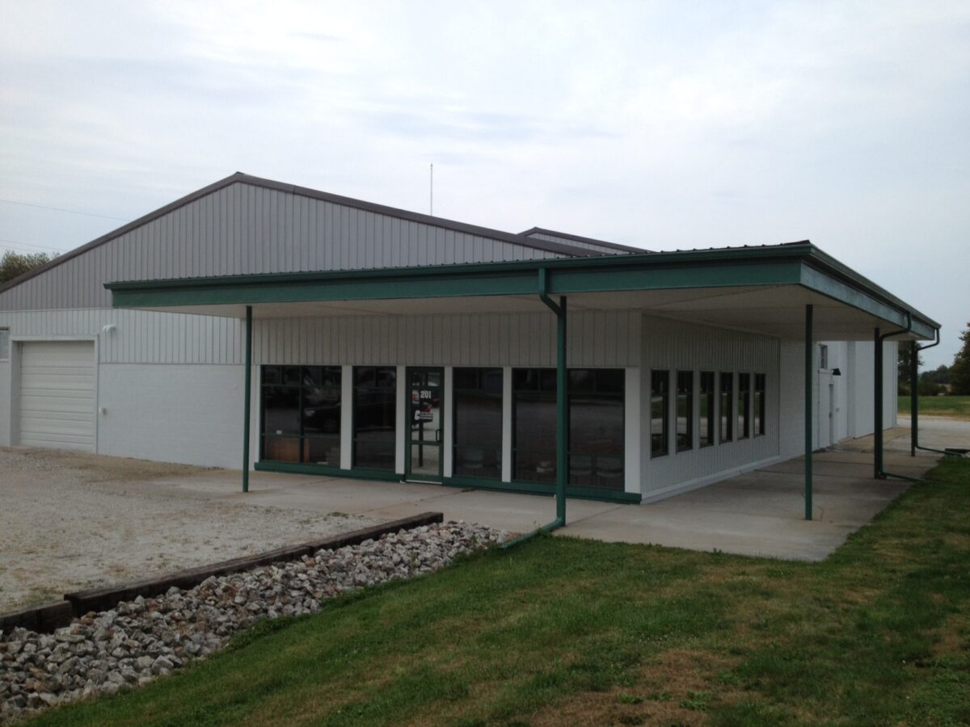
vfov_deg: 40.7
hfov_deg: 52.6
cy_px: 364
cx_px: 485
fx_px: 981
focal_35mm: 35
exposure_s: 1/138
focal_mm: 4.28
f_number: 2.4
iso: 50
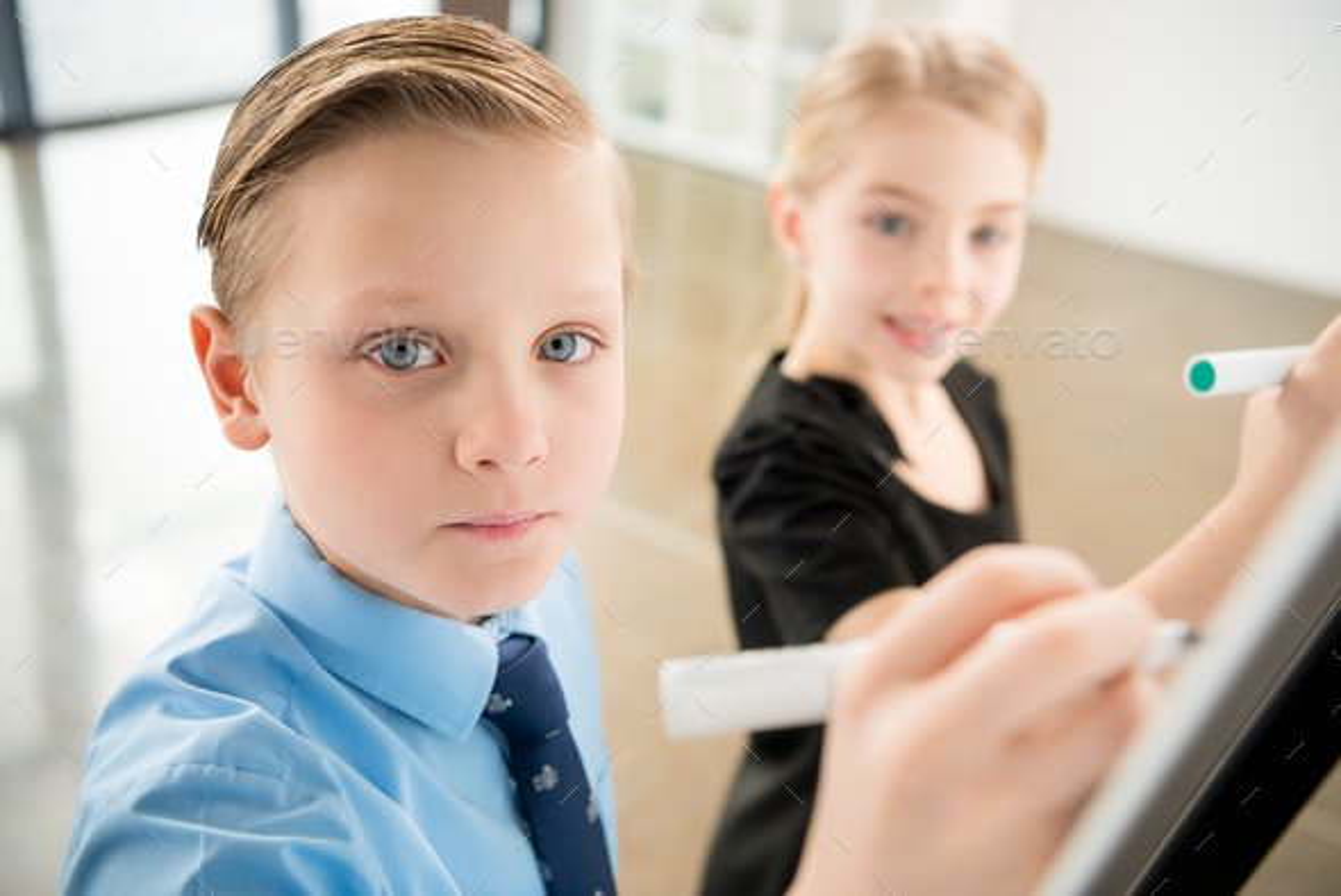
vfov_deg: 31.9
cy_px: 448
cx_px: 670
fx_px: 1565
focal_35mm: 42
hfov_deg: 46.4
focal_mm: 42
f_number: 3.5
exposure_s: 1/200
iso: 320
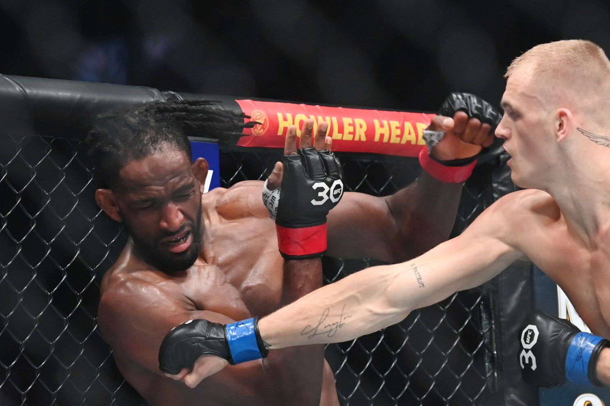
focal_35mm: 230
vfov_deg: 6.0
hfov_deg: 8.9
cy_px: 290
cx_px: 381
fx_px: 3896
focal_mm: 135
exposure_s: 1/1000
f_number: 3.5
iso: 3200
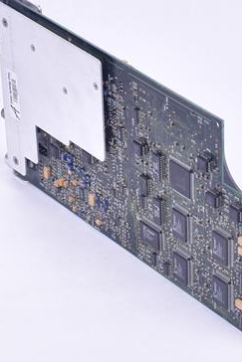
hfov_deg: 16.3
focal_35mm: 84
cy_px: 166
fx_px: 846
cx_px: 152
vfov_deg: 24.2
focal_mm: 34
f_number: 11
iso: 200
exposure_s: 1/200
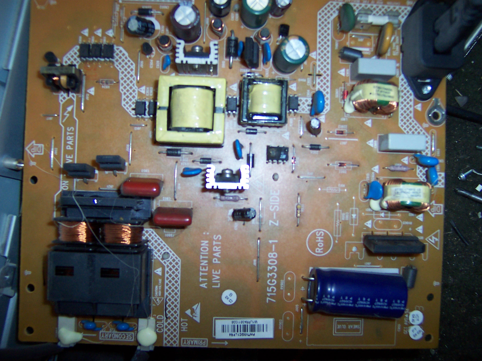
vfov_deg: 39.7
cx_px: 241
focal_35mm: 36
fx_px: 501
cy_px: 180
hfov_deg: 51.4
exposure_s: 1/60
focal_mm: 5.6
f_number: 2.8
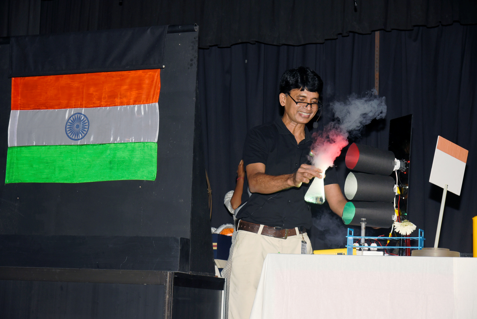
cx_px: 238
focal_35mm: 82
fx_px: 1087
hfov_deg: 24.8
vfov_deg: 16.7
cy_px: 160
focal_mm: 82
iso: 800
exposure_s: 1/60
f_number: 6.3
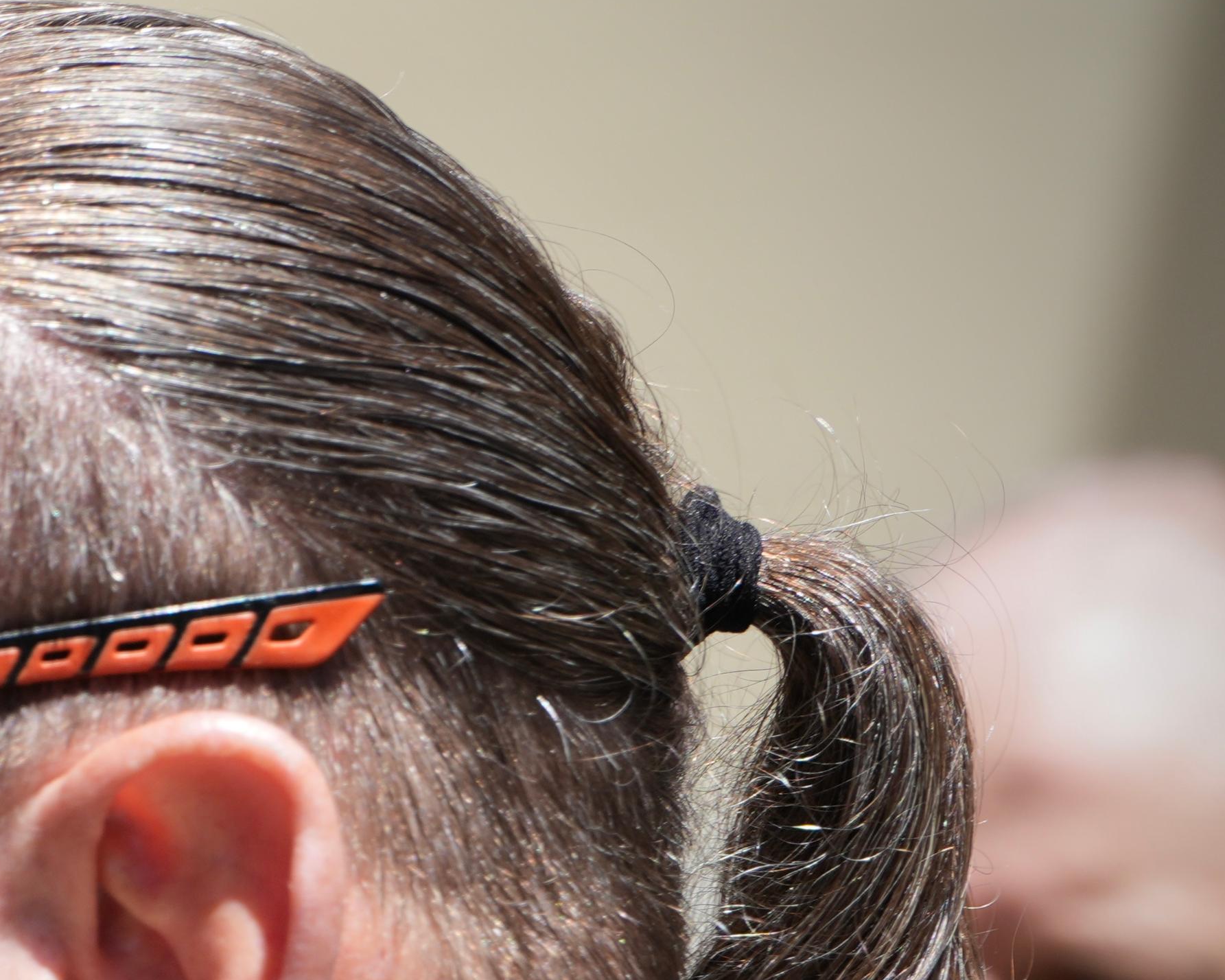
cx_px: -425
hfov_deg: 4.9
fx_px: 14151
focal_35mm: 390
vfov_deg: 4.0
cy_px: 1048
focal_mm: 99
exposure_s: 1/320
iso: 100
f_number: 5.6
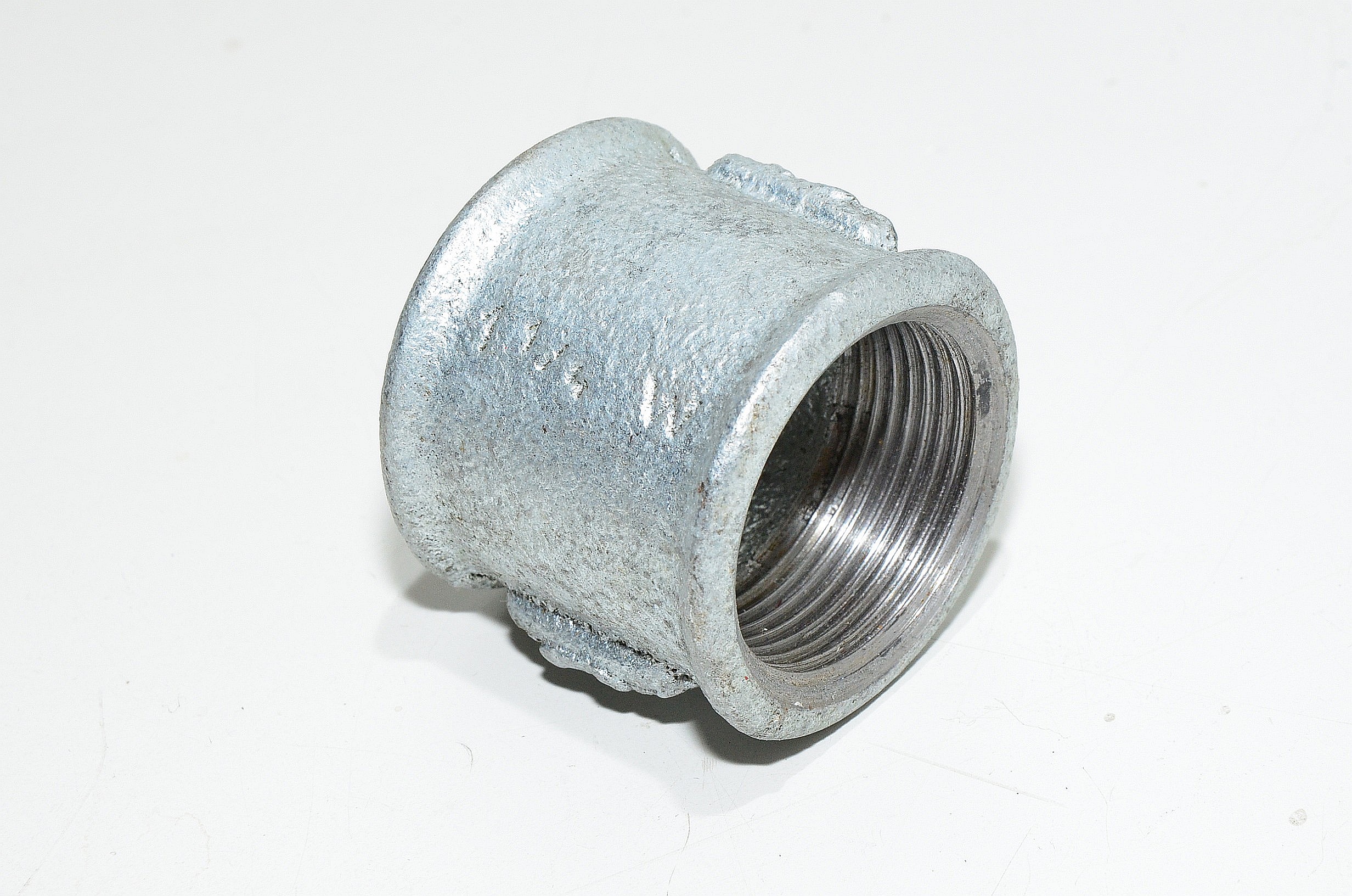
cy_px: 448
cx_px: 676
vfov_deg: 8.7
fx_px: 5903
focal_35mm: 158
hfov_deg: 13.1
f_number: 16
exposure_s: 1/50
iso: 1600
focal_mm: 105
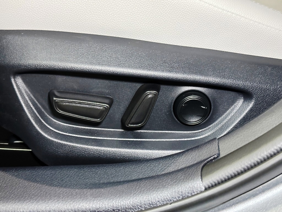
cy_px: 106
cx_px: 141
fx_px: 391
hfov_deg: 39.7
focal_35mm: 48
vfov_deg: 30.3
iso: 500
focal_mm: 6.86
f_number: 1.78
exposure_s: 1/40
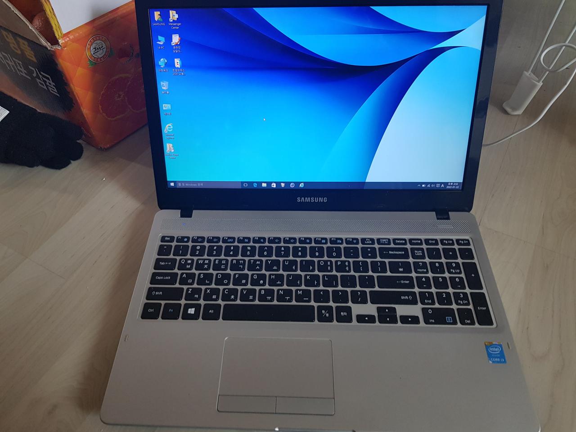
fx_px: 433
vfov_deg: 53.1
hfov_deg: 67.3
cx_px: 288
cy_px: 216
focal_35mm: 26
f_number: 1.7
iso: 125
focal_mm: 4.2
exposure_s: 1/60
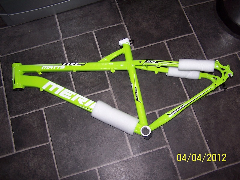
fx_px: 263
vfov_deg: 37.7
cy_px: 90
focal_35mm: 38
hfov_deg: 49.0
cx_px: 120
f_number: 2.8
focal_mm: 6.3
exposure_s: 1/60
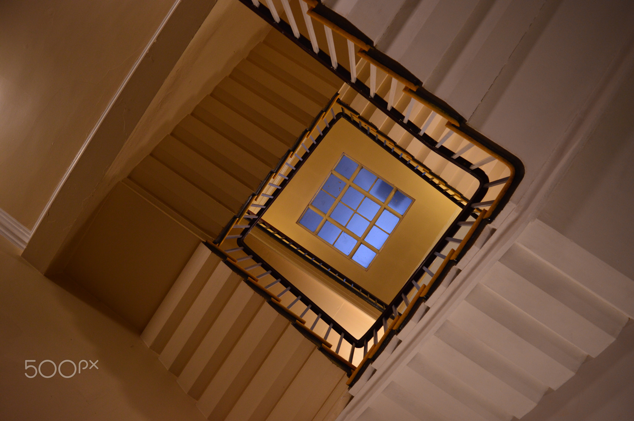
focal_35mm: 27
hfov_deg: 67.4
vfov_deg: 47.9
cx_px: 317
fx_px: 475
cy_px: 210
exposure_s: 1/25
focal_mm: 18
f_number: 3.5
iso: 400
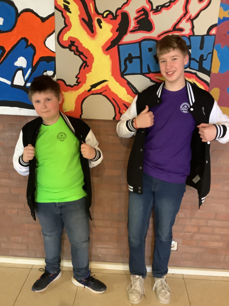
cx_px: 114
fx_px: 273
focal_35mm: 31
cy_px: 153
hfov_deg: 45.4
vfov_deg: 58.4
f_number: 2.4
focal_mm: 3.3
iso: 400
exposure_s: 1/25
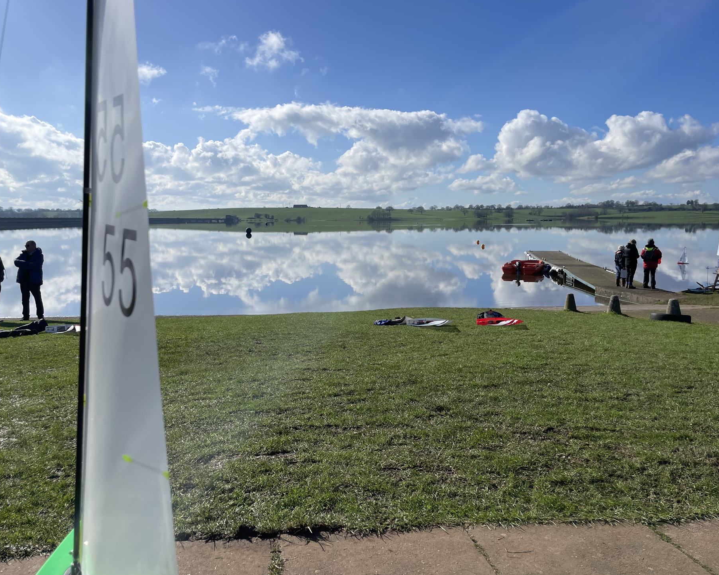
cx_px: 341
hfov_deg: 62.2
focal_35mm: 28
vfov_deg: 51.5
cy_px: 294
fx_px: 596
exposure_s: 1/7299
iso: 32
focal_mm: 4.2
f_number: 1.6
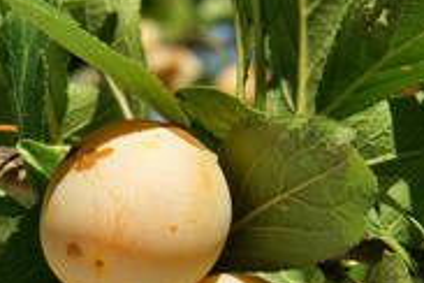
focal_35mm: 209
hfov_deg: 9.8
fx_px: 2461
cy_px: 254
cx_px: 114
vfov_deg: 6.6
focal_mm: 60
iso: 200
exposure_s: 1/320
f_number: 13
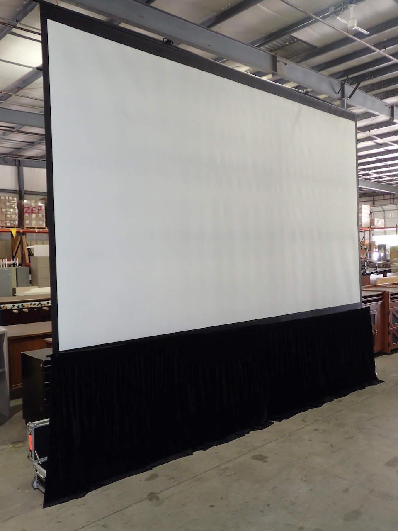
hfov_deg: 46.8
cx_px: 199
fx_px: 460
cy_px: 266
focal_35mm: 30
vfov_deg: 60.0
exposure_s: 1/30
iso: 200
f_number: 2.3
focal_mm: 5.5
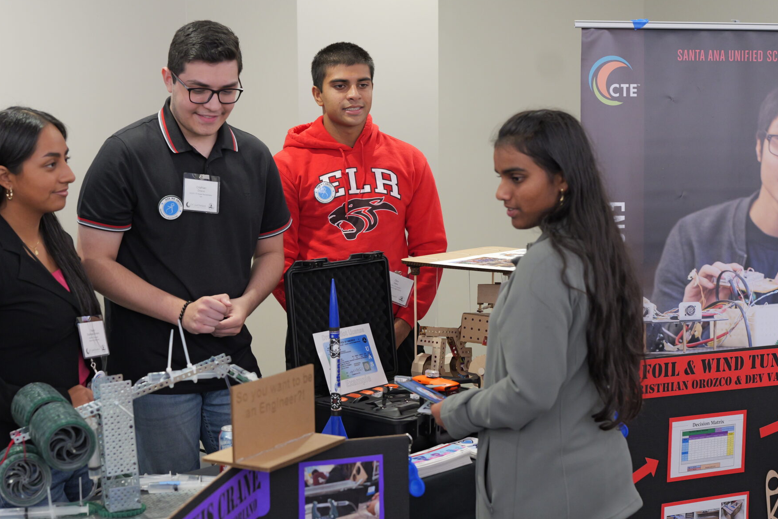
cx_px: 364
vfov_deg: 23.4
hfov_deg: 34.5
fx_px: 1253
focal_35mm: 58
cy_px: 281
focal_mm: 50
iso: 2500
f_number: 4
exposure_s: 1/160
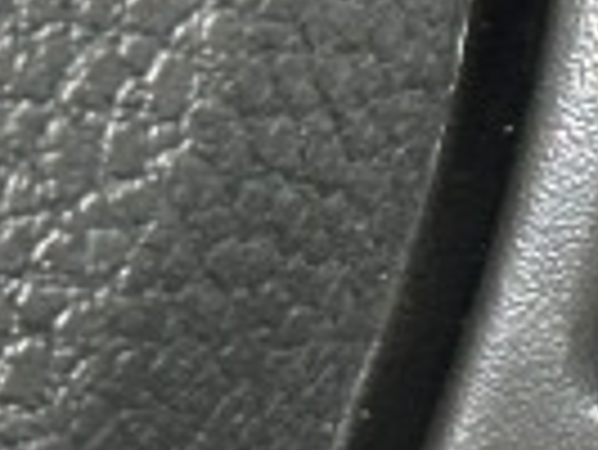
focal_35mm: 370
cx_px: 1165
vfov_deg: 4.0
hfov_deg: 5.3
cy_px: -189
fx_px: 6398
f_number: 1.78
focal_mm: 6.86
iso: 500
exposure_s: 1/40
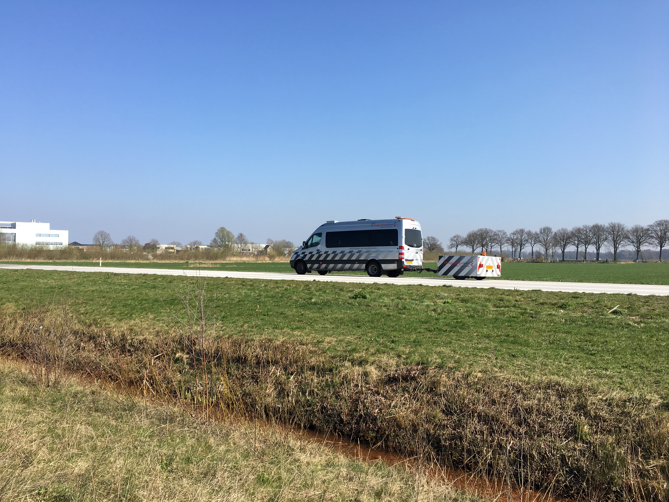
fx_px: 560
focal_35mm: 29
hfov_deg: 61.7
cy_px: 251
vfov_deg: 48.2
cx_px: 334
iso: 25
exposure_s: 1/1282
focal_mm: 4.15
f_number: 2.2
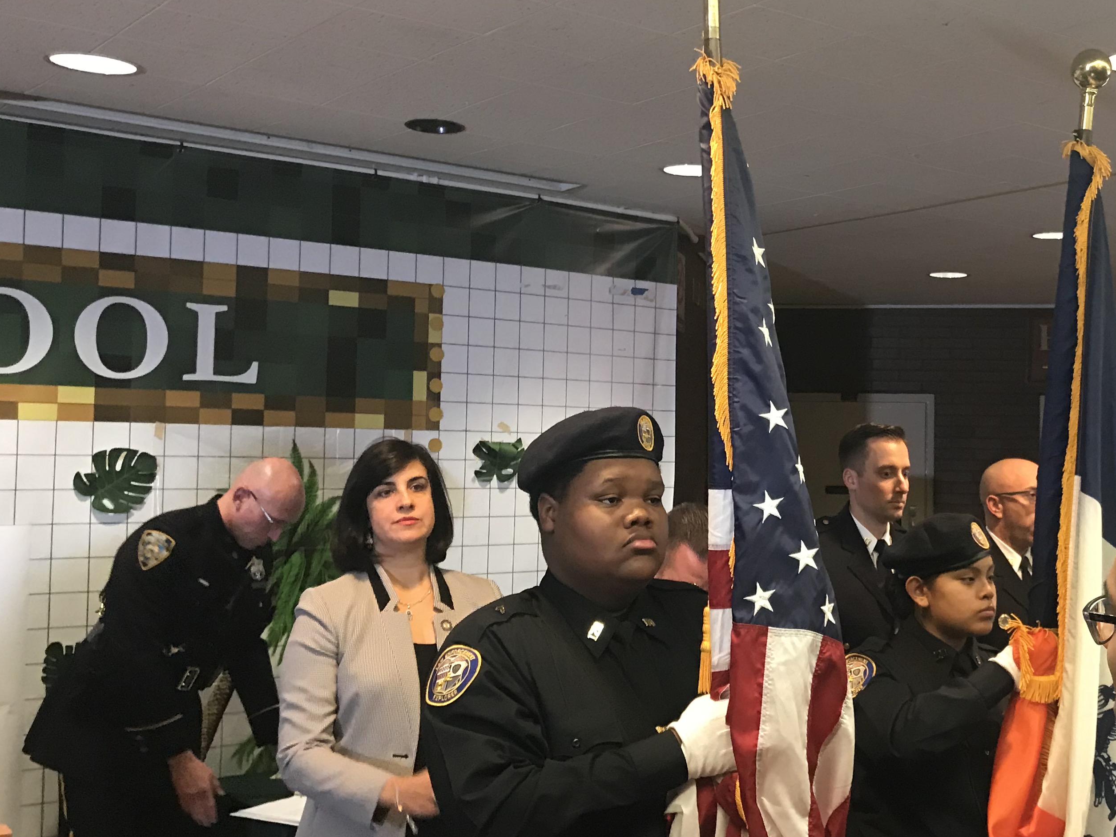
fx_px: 1451
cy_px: 420
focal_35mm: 45
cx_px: 844
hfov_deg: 40.8
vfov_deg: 32.2
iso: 80
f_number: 1.8
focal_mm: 3.99
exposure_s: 1/15
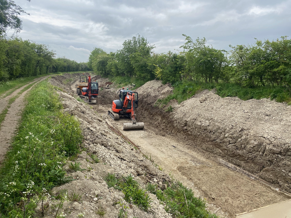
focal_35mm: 26
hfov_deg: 67.3
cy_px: 109
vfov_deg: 53.1
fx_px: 219
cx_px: 146
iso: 32
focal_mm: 4.25
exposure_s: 1/827
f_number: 1.8
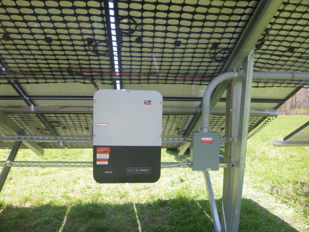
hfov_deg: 69.4
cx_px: 154
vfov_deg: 54.9
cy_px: 116
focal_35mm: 25
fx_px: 223
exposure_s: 1/125
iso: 100
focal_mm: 4.5
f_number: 3.9
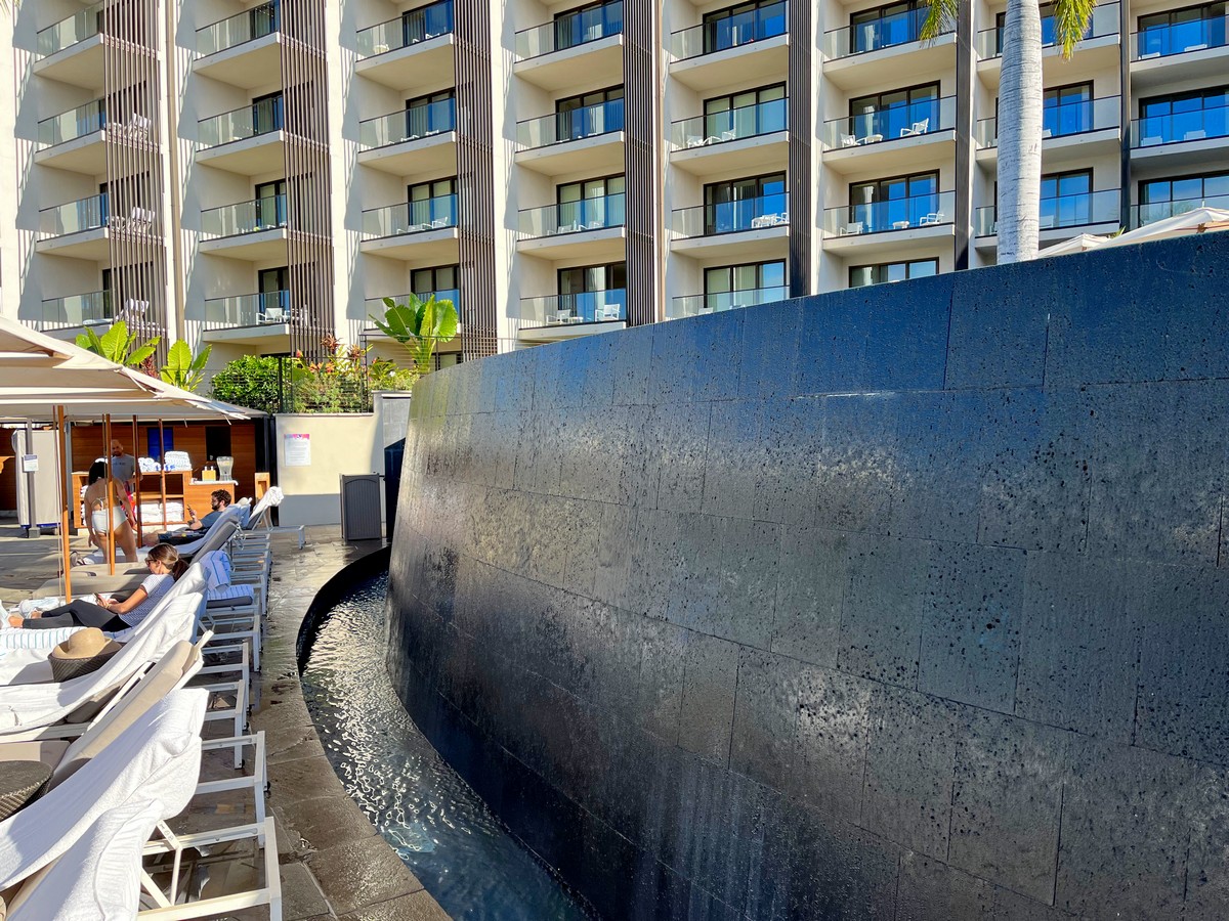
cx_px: 614
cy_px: 460
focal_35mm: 26
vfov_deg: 53.1
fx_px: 923
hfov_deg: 67.3
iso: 50
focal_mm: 5.1
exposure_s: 1/1046
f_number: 1.6
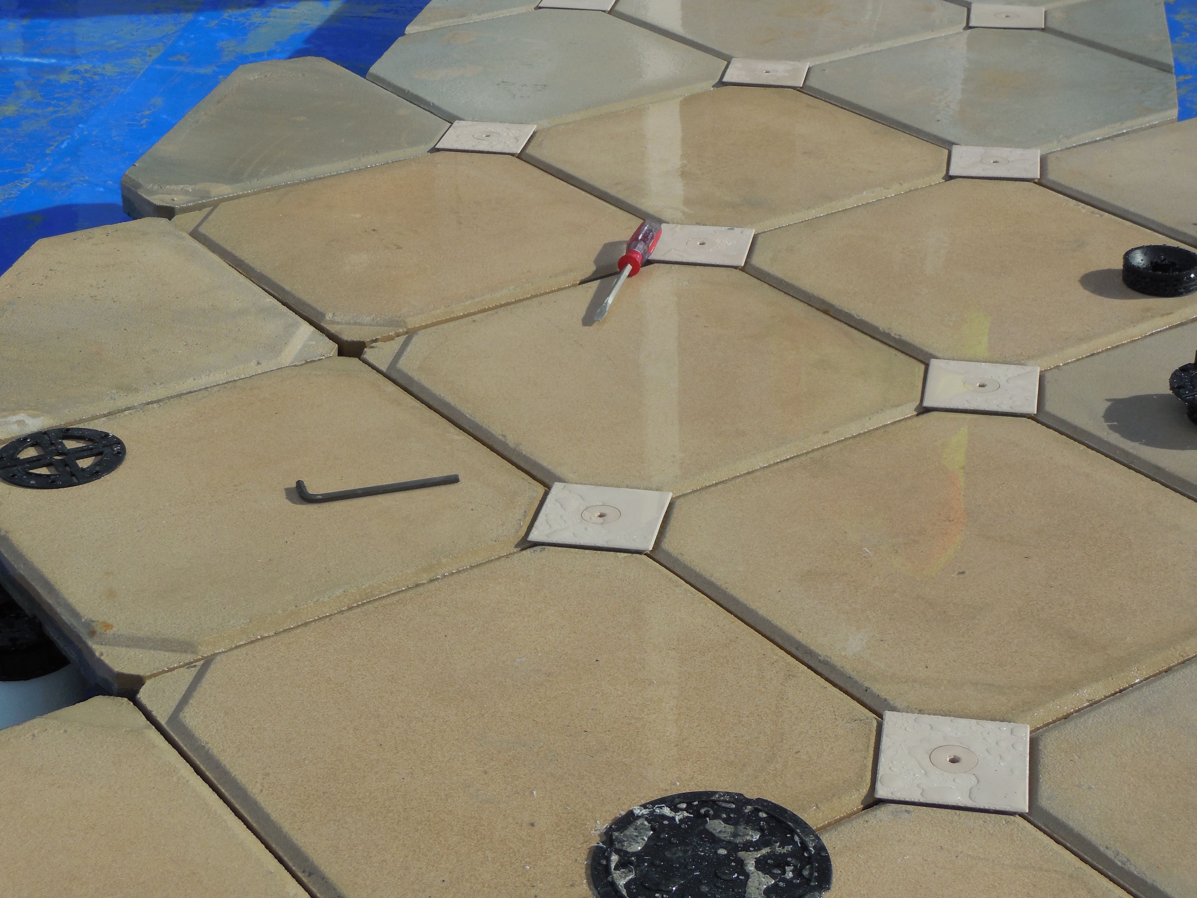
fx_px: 2455
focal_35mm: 71
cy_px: 449
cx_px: 598
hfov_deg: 27.4
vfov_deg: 20.7
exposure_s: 1/1600
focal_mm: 12.6
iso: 125
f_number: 4.4
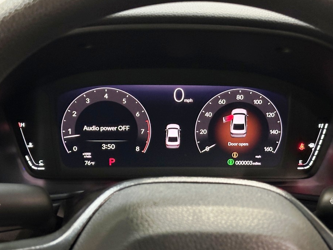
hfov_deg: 35.5
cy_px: 127
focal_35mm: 54
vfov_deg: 27.0
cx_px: 178
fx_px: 520
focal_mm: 6.86
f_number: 1.78
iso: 640
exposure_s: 1/30
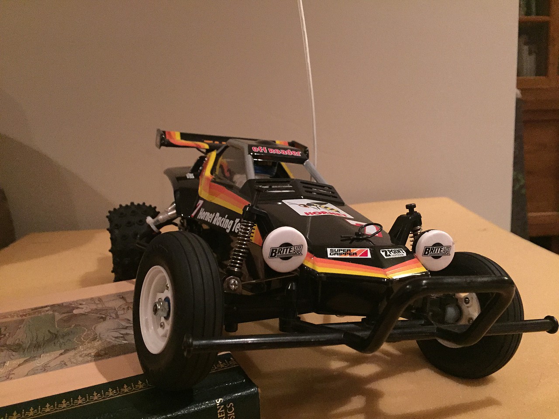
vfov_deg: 48.2
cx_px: 280
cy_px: 210
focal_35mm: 29
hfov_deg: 61.7
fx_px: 468
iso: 800
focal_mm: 4.15
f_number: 2.2
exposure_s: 1/15
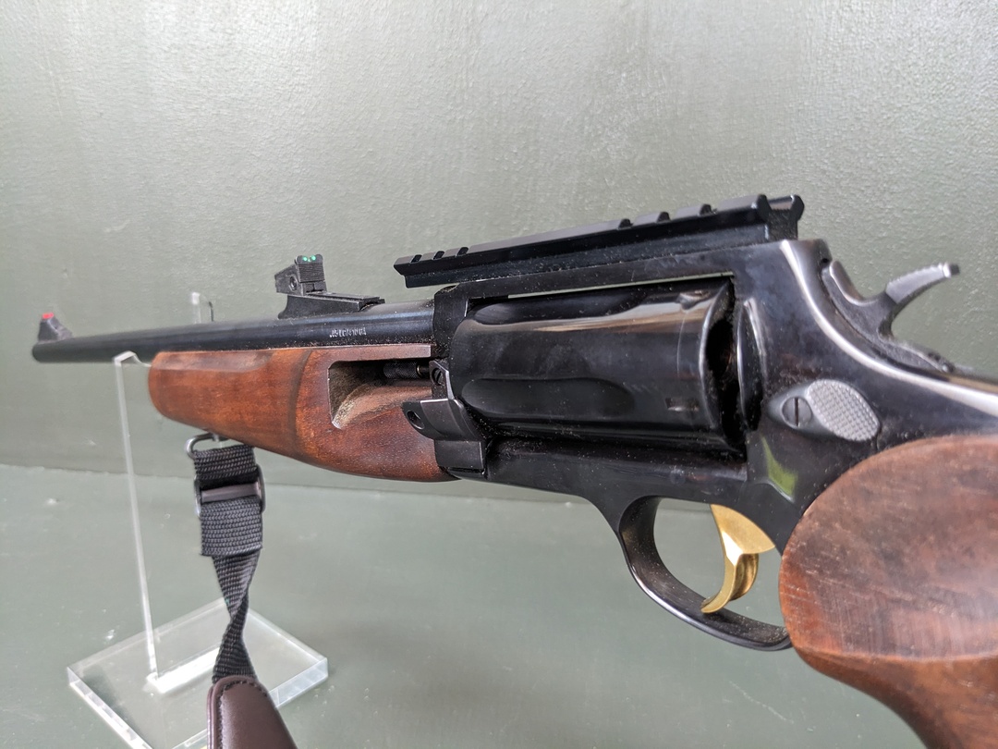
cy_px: 374
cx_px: 499
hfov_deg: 65.3
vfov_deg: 51.4
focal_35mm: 27
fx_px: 778
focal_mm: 4.38
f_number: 1.73
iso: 235
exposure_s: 1/24
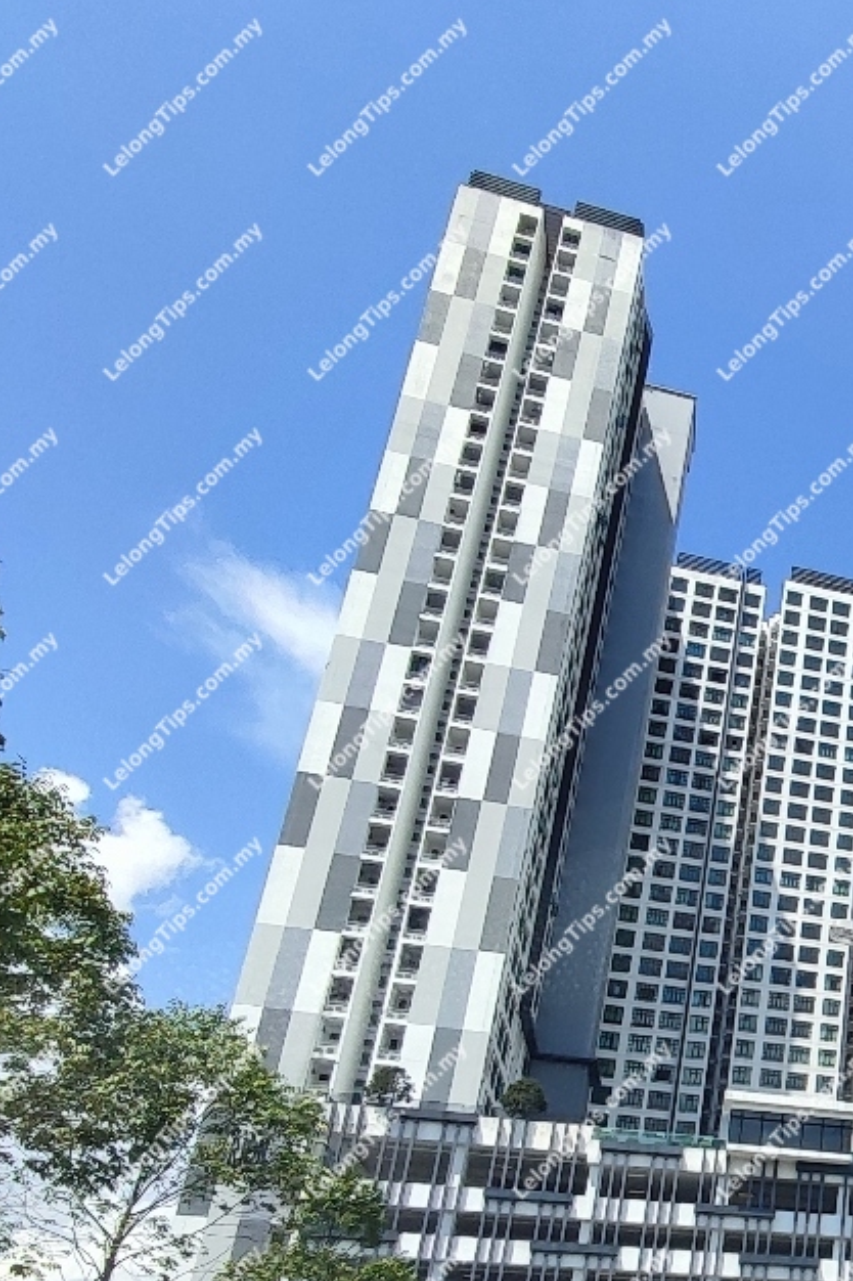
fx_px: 1102
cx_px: 1068
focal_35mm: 31
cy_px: 889
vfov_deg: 58.4
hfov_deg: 33.1
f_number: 2.2
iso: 50
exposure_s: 1/982
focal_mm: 1.65
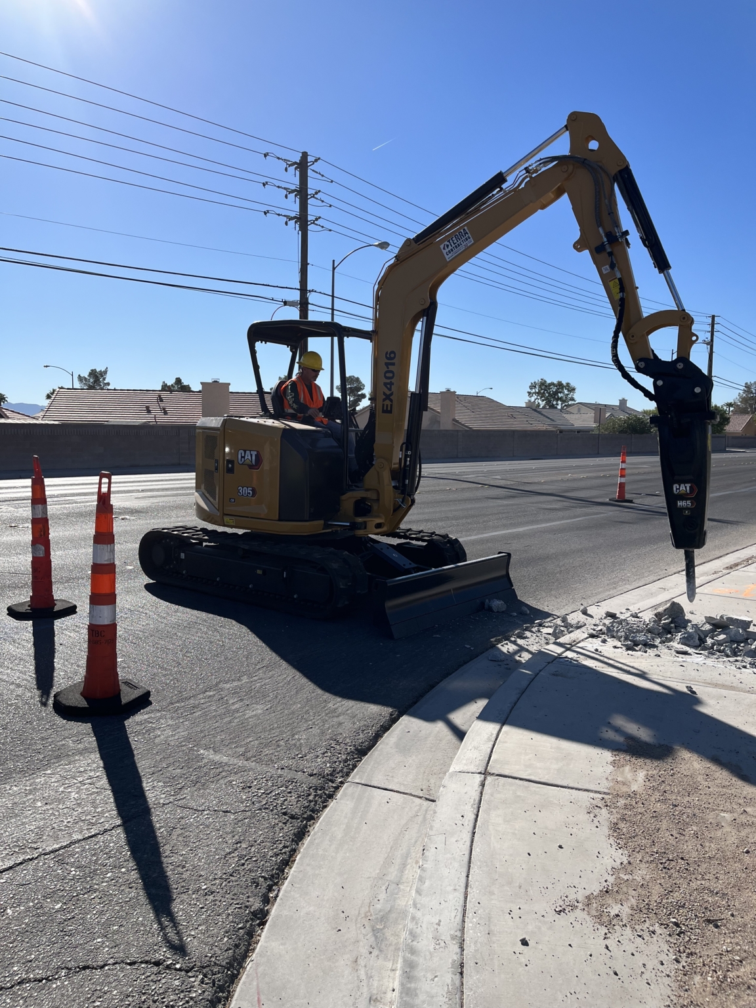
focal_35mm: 26
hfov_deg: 53.1
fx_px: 757
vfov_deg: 67.3
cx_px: 378
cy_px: 504
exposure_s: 1/5319
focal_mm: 5.1
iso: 50
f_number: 1.6
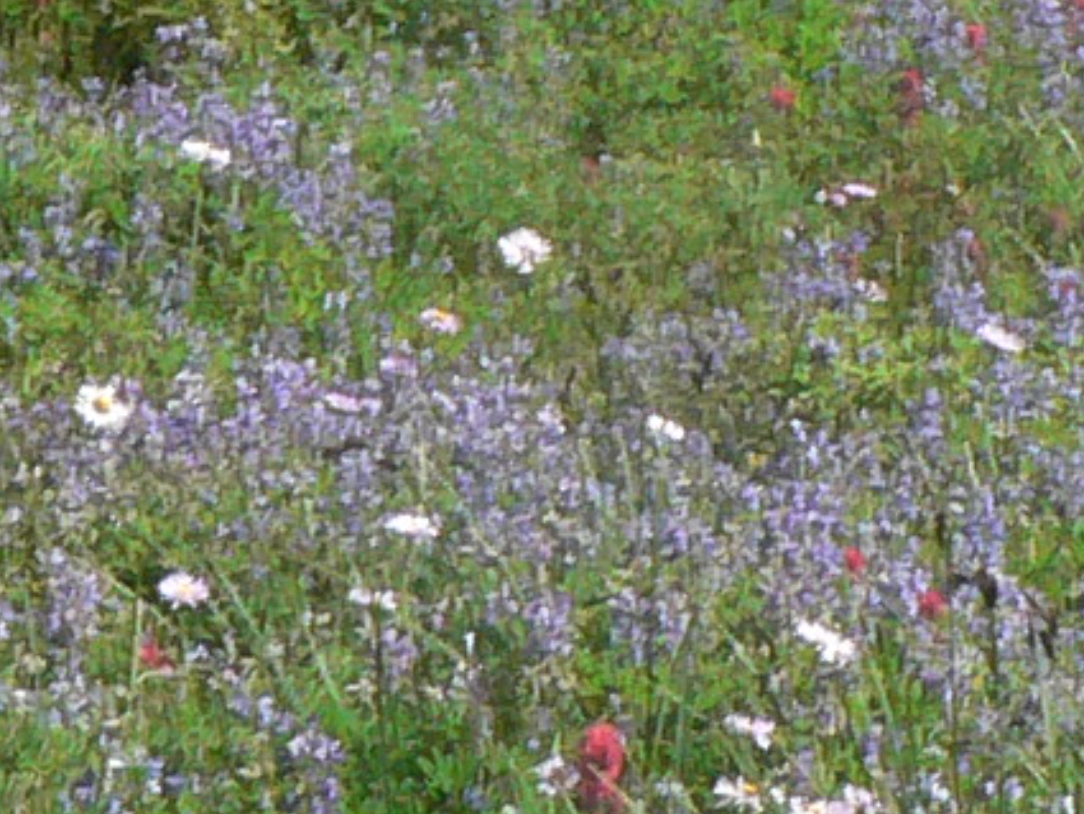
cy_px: -102
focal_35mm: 217
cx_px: 385
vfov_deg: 6.8
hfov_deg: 9.1
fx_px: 6797
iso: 200
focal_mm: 6
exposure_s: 1/500
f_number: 5.6
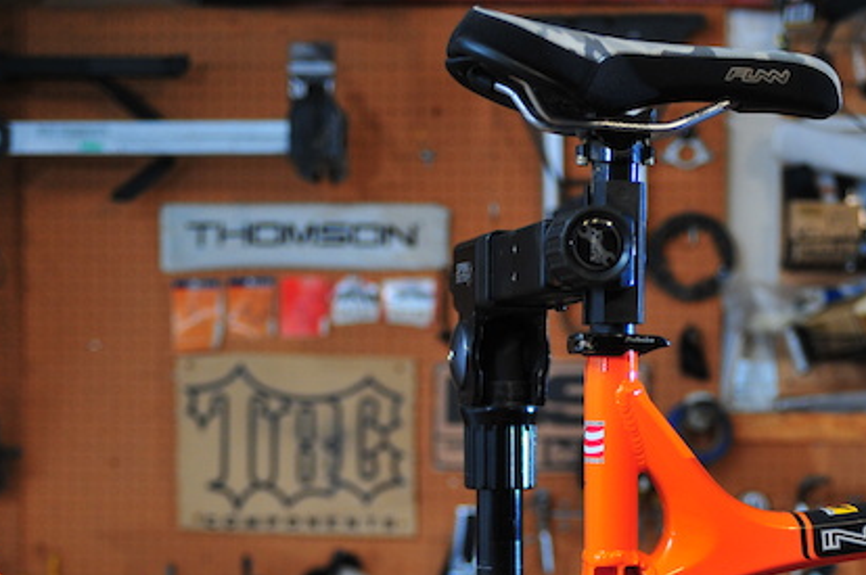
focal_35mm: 87
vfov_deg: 15.4
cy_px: 548
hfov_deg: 23.3
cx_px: 571
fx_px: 2090
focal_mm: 45
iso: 1000
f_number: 2.8
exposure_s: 1/100
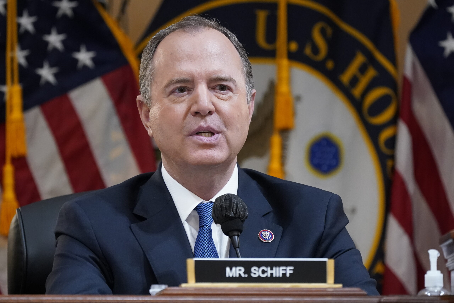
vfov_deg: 2.6
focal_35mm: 522
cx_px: 227
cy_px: 152
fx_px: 6583
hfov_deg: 3.9
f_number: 5.6
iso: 5000
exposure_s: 1/200
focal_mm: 348
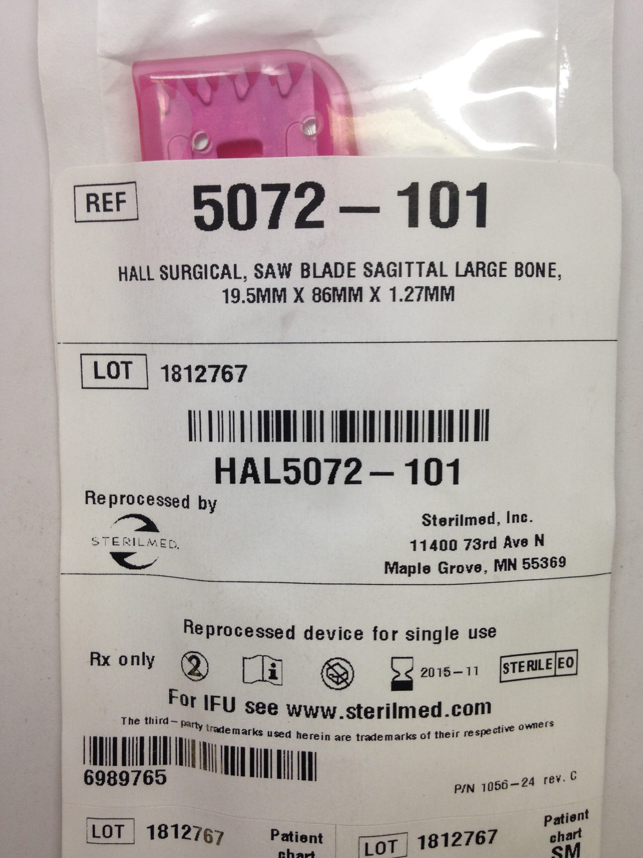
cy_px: 429
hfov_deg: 42.9
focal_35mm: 33
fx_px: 817
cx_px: 322
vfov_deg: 55.4
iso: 64
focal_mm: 4.12
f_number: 2.4
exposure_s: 1/60
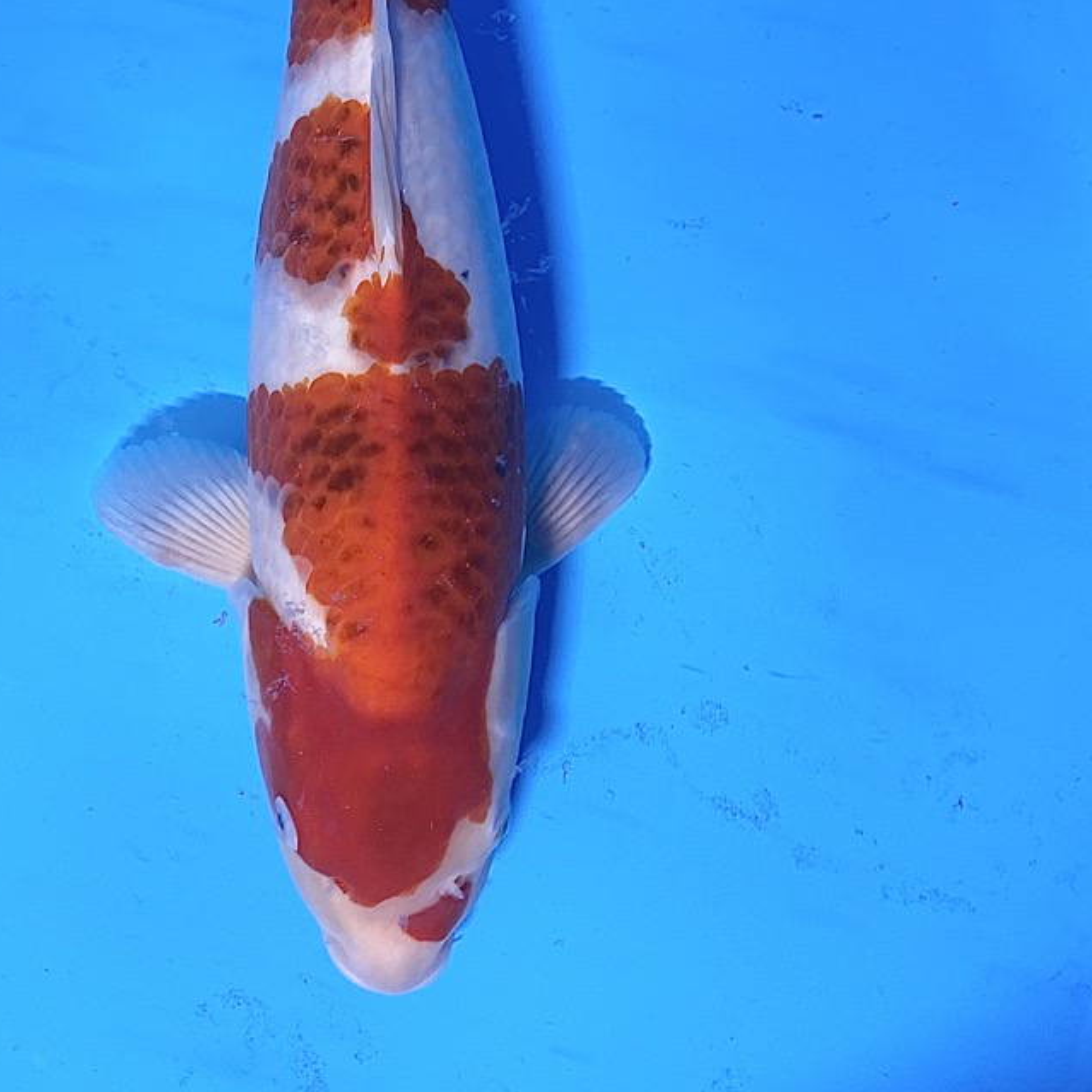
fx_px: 1642
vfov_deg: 33.9
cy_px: 26
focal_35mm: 46
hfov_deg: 36.3
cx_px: 330
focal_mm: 4.25
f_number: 1.8
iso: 64
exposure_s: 1/100
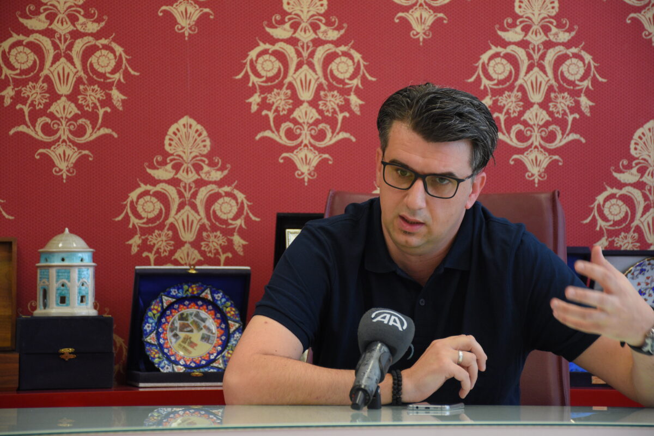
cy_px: 218
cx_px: 327
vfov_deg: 11.4
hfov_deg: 17.1
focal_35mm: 120
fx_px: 2180
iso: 1100
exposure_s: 1/125
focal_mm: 80
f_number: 5.3
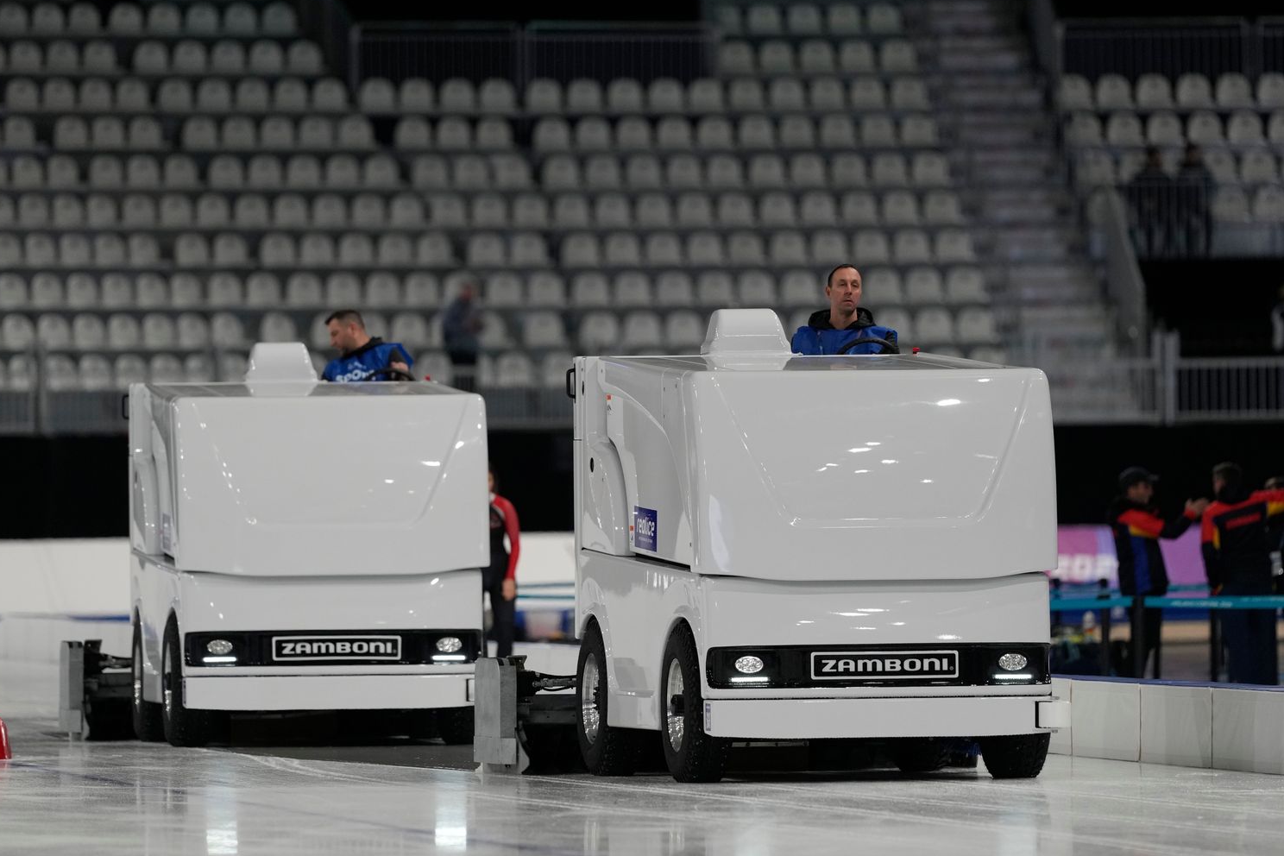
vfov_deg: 3.3
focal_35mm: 413
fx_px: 14729
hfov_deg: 5.0
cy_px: 369
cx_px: 651
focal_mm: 300
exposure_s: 1/2000
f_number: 2.8
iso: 1250
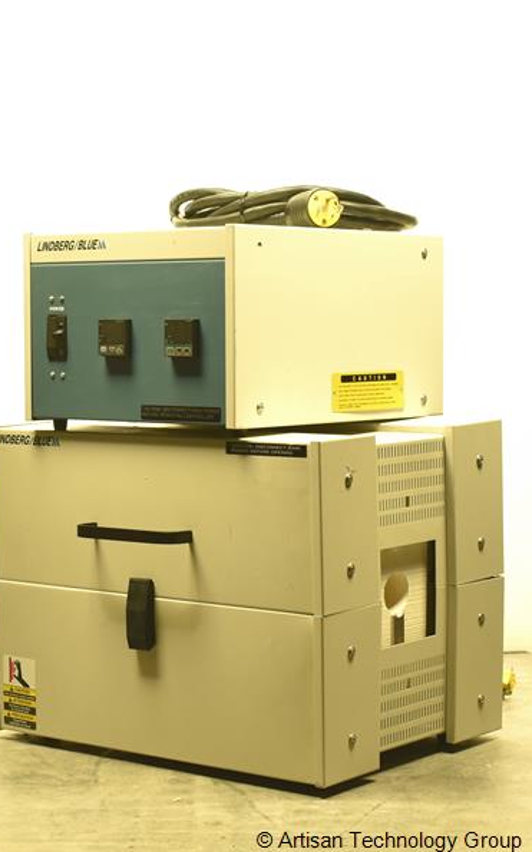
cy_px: 425
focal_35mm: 34
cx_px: 248
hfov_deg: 37.2
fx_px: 789
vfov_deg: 56.7
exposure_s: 1/200
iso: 125
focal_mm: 22
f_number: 3.8
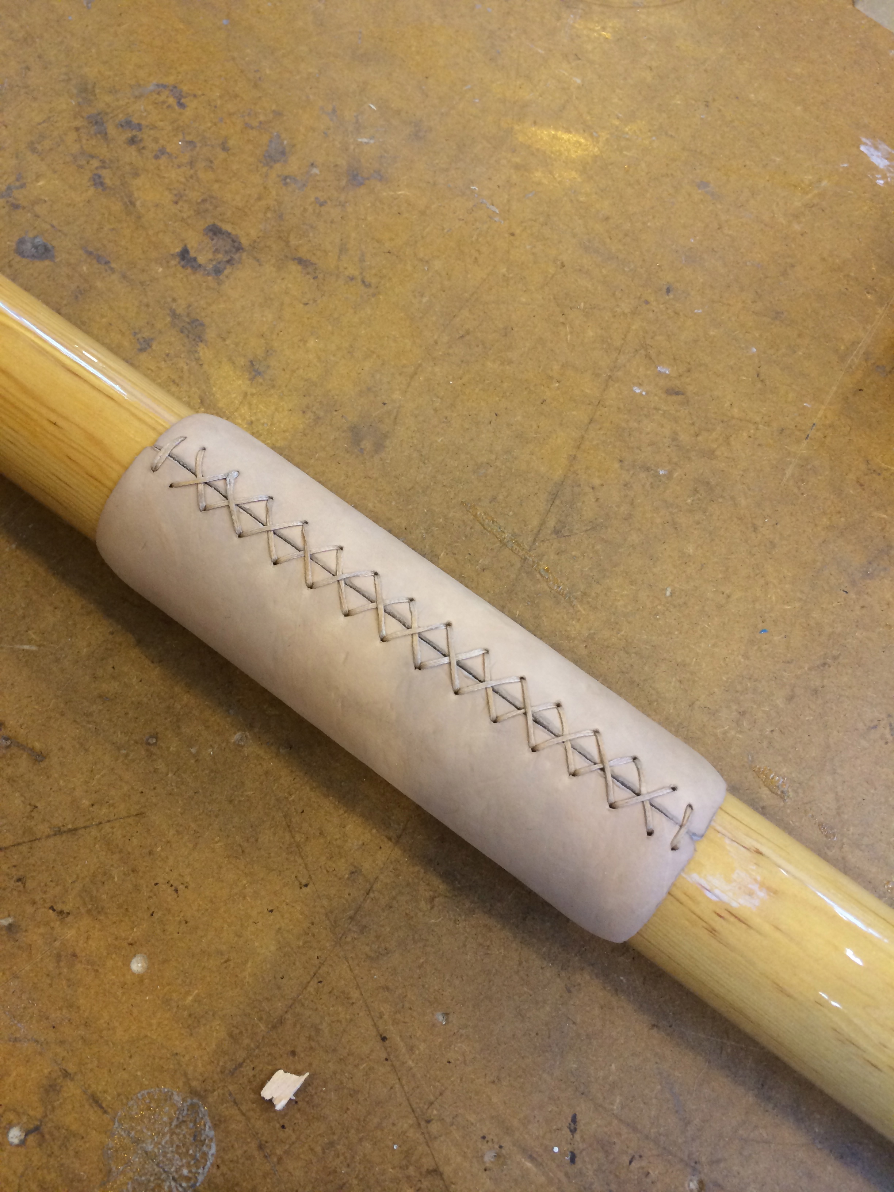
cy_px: 596
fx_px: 1033
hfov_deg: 46.8
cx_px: 447
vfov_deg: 60.0
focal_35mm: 30
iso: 64
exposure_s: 1/33
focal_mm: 4.12
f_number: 2.2
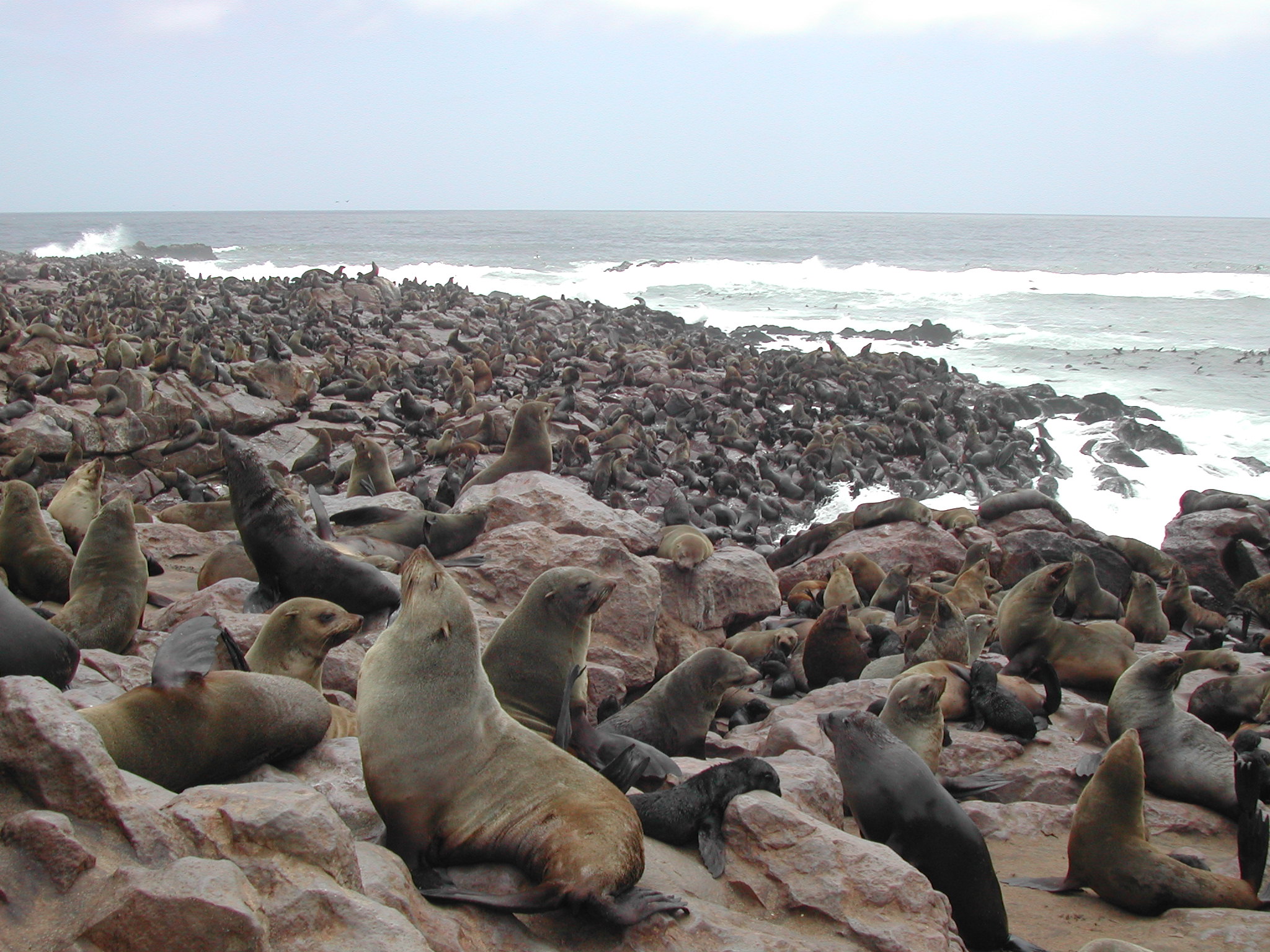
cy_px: 476
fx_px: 1724
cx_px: 635
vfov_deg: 30.9
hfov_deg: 40.4
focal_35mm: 47
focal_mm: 10.1
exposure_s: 1/165
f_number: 8.4
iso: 100
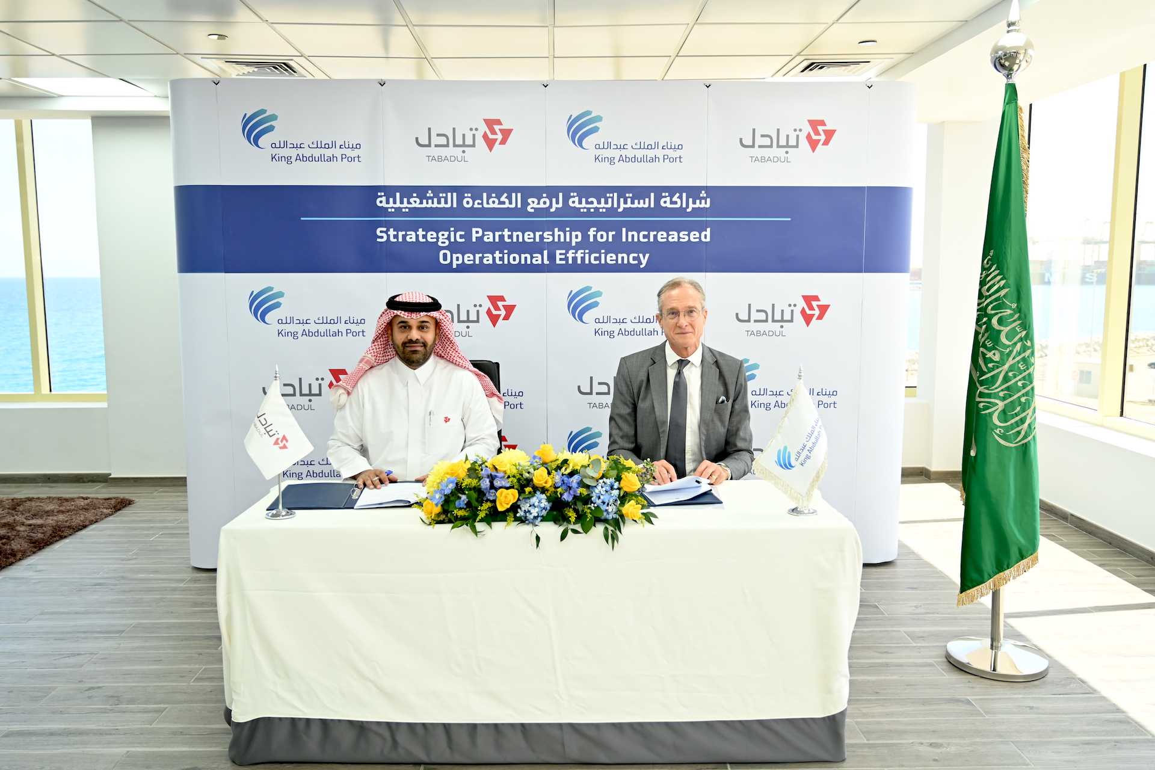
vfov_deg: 45.0
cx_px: 578
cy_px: 385
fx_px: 930
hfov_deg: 63.7
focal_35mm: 29
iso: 500
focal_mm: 29
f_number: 4
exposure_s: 1/125
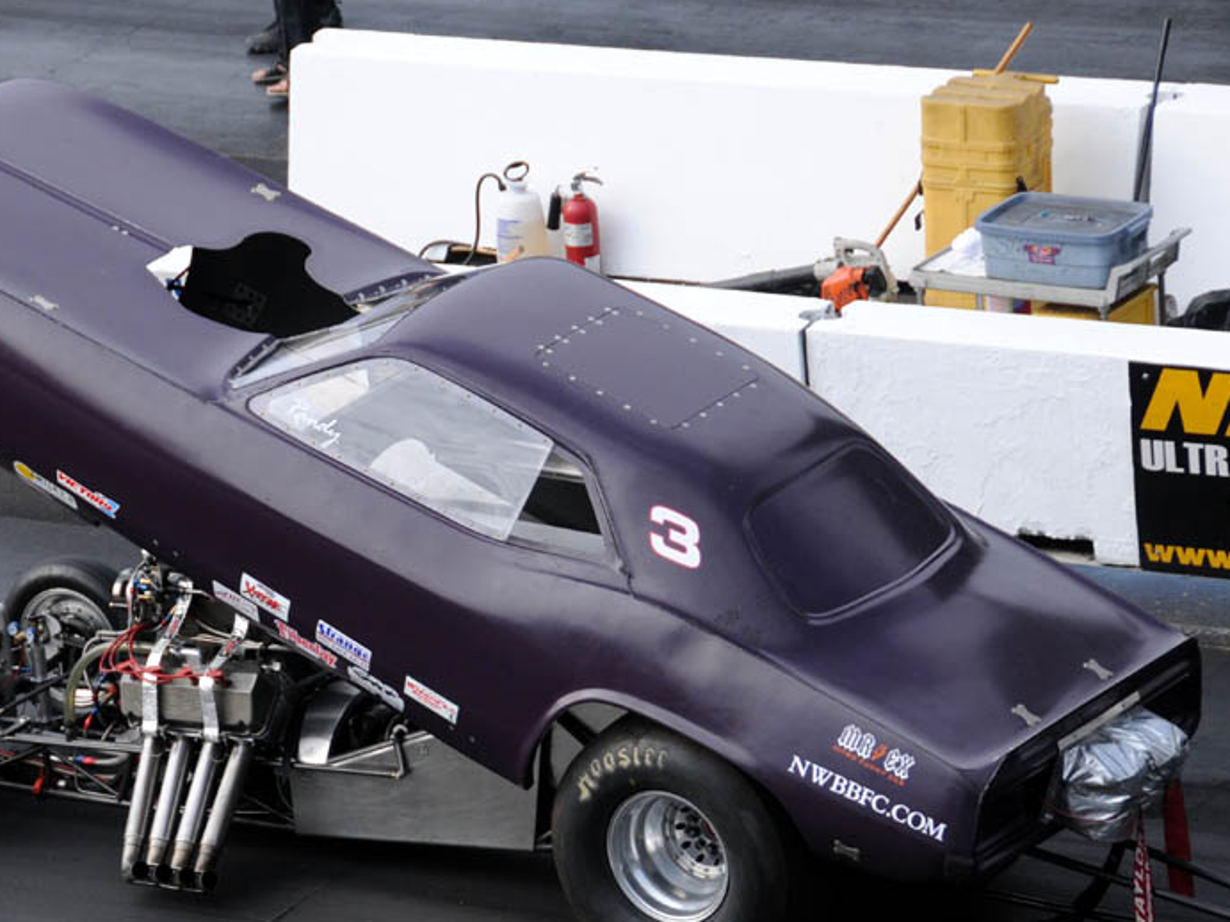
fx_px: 7769
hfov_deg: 9.0
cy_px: 554
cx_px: 450
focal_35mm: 219
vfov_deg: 6.8
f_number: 5.6
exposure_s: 1/1000
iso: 400
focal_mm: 105
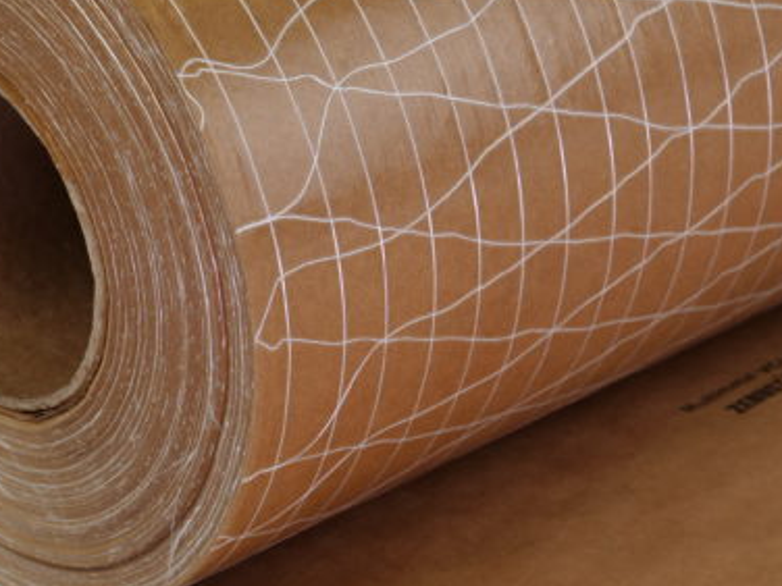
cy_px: 422
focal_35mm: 136
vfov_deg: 10.9
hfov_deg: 14.3
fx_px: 3072
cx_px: 734
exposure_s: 1/200
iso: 200
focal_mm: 25
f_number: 4.5
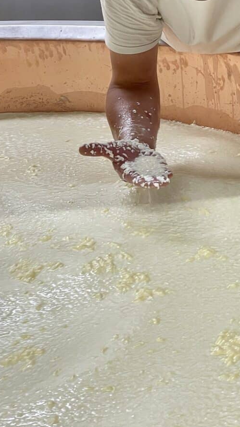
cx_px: 181
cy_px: 218
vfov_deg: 21.8
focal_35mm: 98
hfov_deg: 12.3
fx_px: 1110
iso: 80
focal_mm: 6
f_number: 2
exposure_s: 1/100
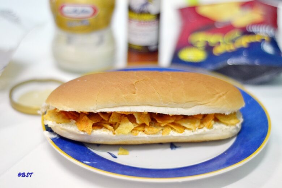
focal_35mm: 75
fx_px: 587
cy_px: 94
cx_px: 141
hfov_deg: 27.0
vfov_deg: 18.2
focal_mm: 50
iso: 720
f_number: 1.8
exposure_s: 1/60
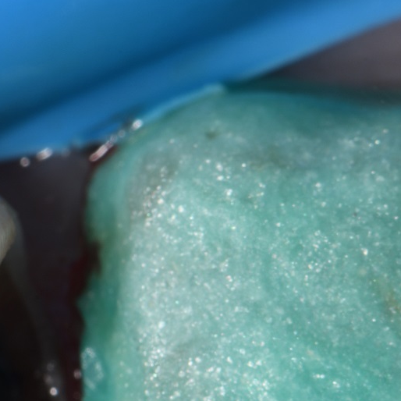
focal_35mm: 351
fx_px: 4600
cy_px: 350
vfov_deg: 5.0
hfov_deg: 5.0
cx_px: -80
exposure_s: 1/160
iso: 200
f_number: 32
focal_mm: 105
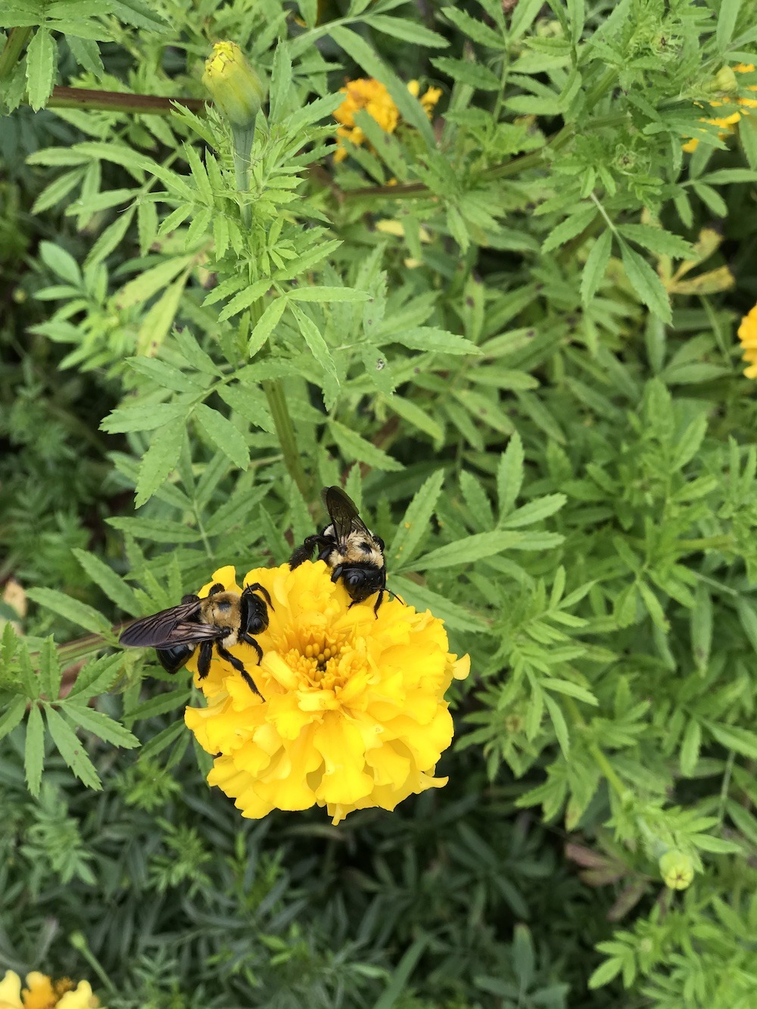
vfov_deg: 33.8
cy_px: 504
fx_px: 1662
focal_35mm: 57
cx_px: 378
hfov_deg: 25.7
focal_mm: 6.6
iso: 20
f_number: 2.8
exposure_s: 1/259
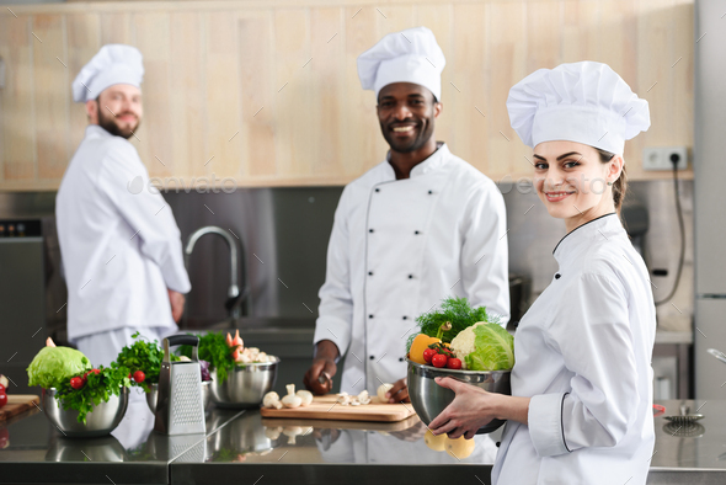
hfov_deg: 20.4
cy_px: 242
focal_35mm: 100
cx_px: 363
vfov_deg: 13.7
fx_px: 2018
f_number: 4
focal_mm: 100
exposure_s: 1/200
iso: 125
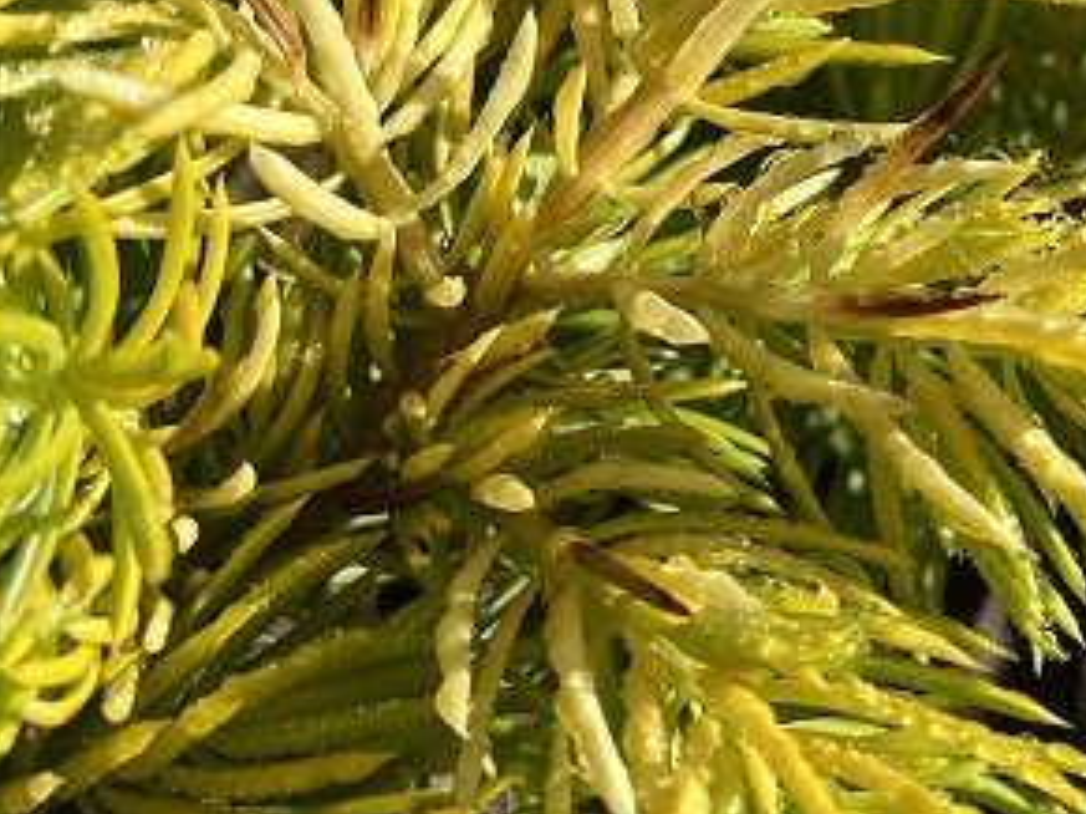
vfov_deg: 19.8
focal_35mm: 72
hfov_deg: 26.8
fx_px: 2258
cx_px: 782
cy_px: 6
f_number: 1.8
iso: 32
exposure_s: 1/1927
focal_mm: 4.25
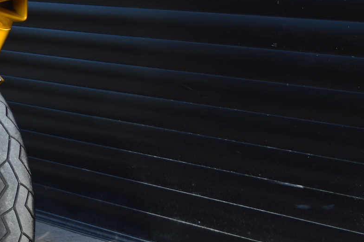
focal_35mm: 146
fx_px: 1475
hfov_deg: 13.7
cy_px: 62
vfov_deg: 9.4
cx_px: -64
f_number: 5
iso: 100
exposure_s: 1/100
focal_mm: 38
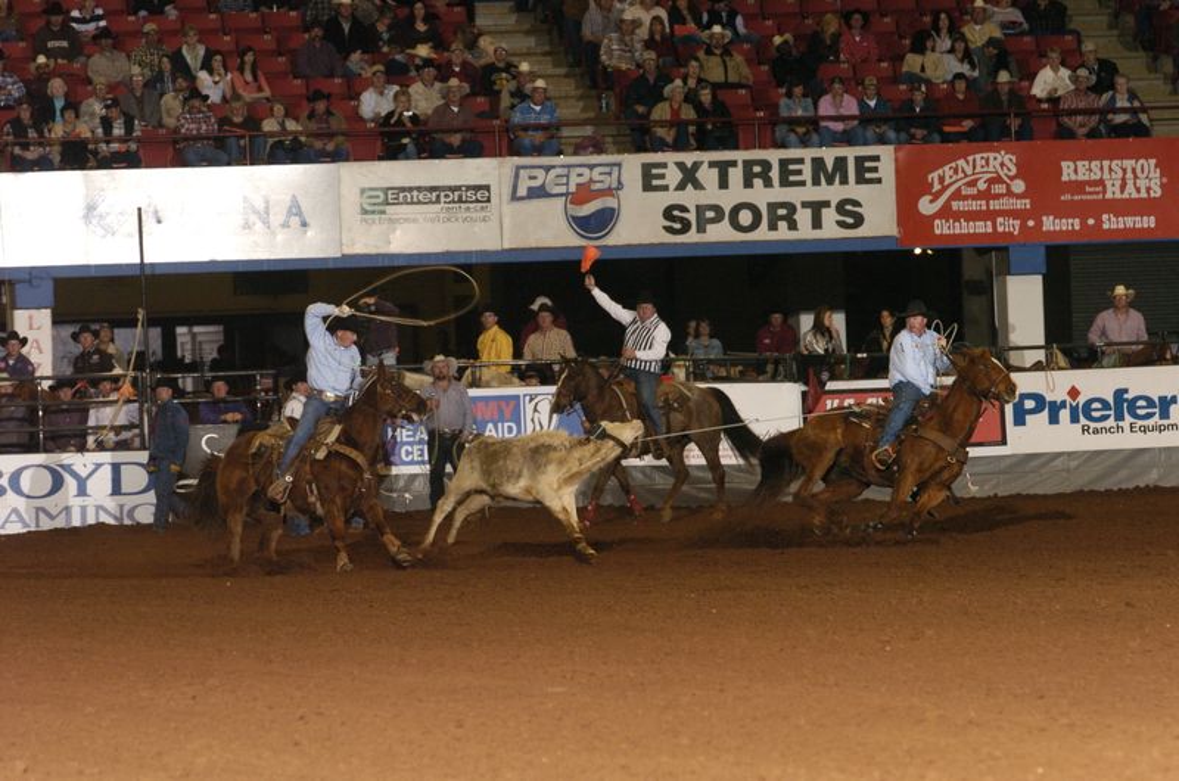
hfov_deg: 7.1
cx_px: 590
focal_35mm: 292
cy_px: 390
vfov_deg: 4.7
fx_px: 9560
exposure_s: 1/250
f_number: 5
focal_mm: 195
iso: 640
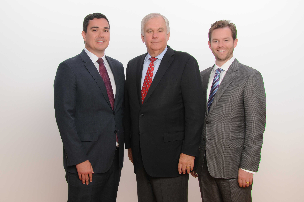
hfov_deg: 46.4
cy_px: 101
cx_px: 152
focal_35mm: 42
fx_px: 354
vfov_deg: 31.8
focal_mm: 28
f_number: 9
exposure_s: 1/200
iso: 250
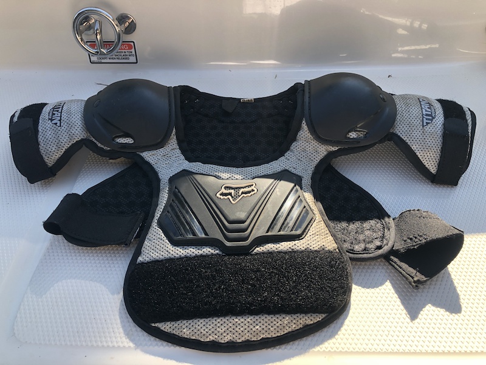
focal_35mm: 28
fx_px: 393
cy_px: 182
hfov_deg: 63.4
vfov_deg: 49.7
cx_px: 243
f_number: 1.8
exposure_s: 1/265
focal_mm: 4
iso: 20
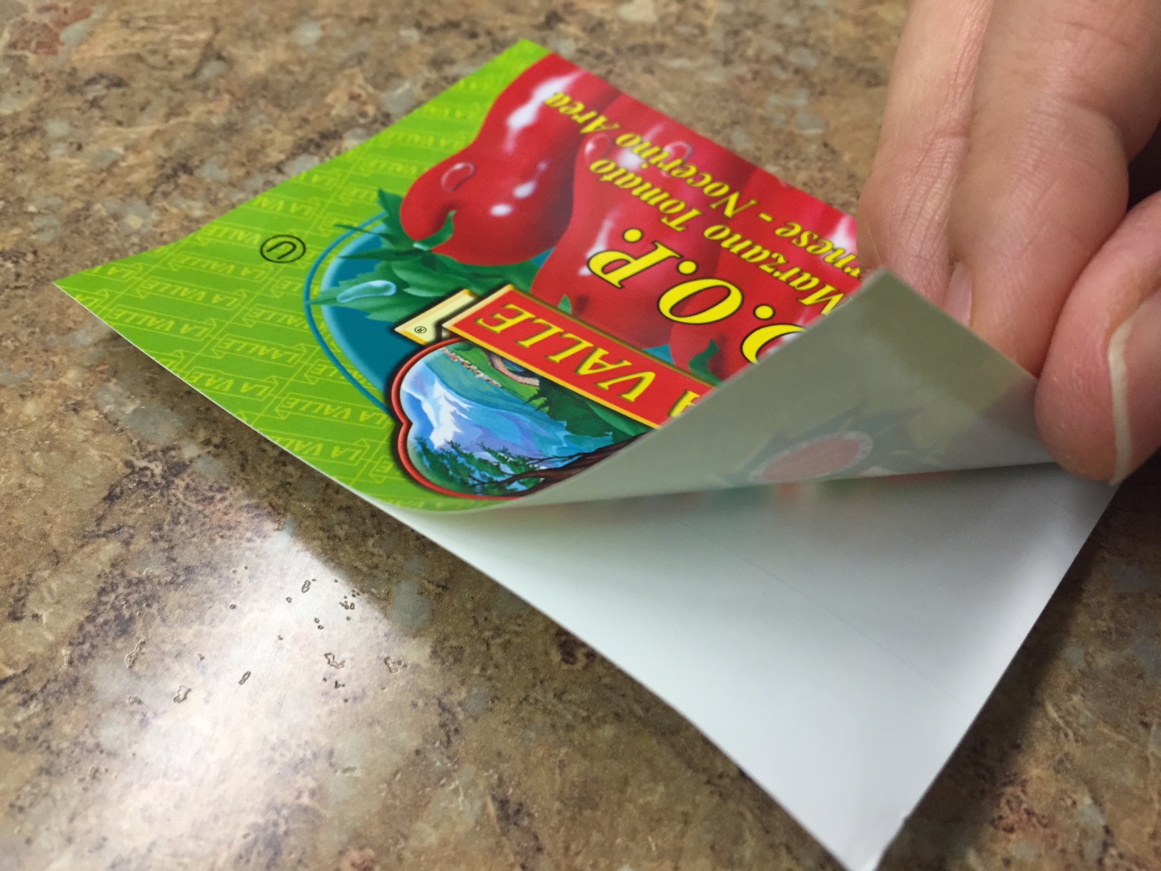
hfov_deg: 61.7
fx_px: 973
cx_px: 580
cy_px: 436
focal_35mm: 29
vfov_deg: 48.2
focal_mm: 4.15
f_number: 2.2
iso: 50
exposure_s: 1/30
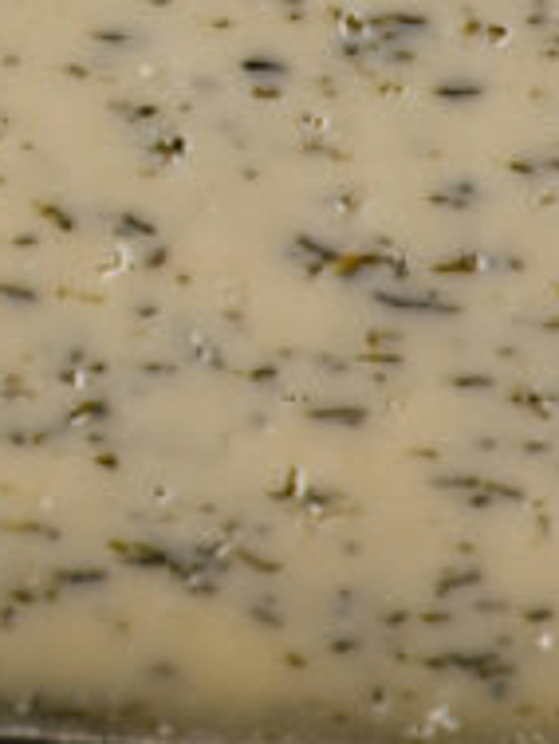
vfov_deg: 3.6
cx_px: -622
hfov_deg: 2.7
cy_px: -364
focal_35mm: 548
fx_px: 11786
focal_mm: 105
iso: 64
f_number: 6.3
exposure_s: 1/160
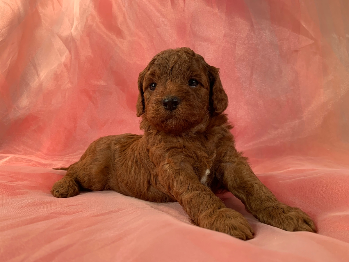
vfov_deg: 53.1
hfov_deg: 67.3
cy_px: 131
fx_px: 262
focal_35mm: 26
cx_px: 174
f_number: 1.8
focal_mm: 4.25
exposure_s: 1/120
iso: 80
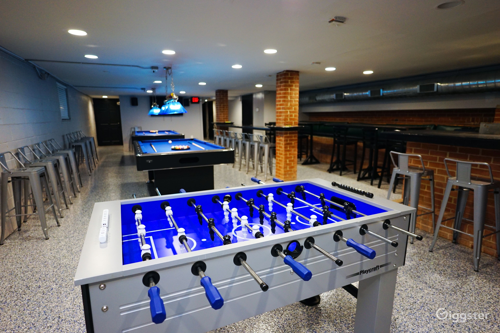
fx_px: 278
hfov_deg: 84.0
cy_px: 166
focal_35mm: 20
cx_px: 250
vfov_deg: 61.9
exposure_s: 1/80
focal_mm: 20
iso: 800
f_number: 2.8
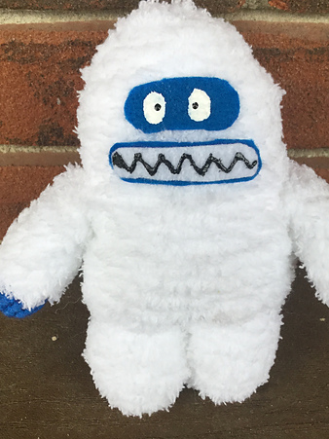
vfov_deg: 42.9
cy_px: 235
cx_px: 171
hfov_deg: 32.9
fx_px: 558
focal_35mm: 44
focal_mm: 3.3
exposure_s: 1/30
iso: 50
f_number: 2.4
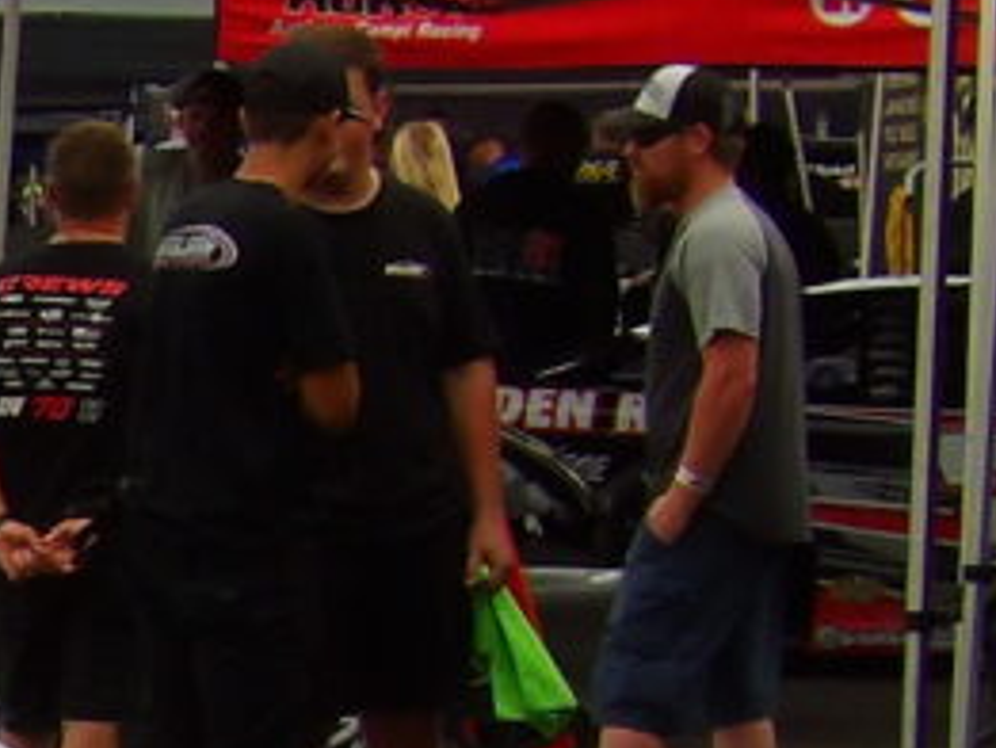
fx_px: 10507
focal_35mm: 365
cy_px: 1221
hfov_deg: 5.3
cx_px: -1007
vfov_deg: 4.1
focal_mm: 11.1
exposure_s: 1/500
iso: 138
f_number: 5.7
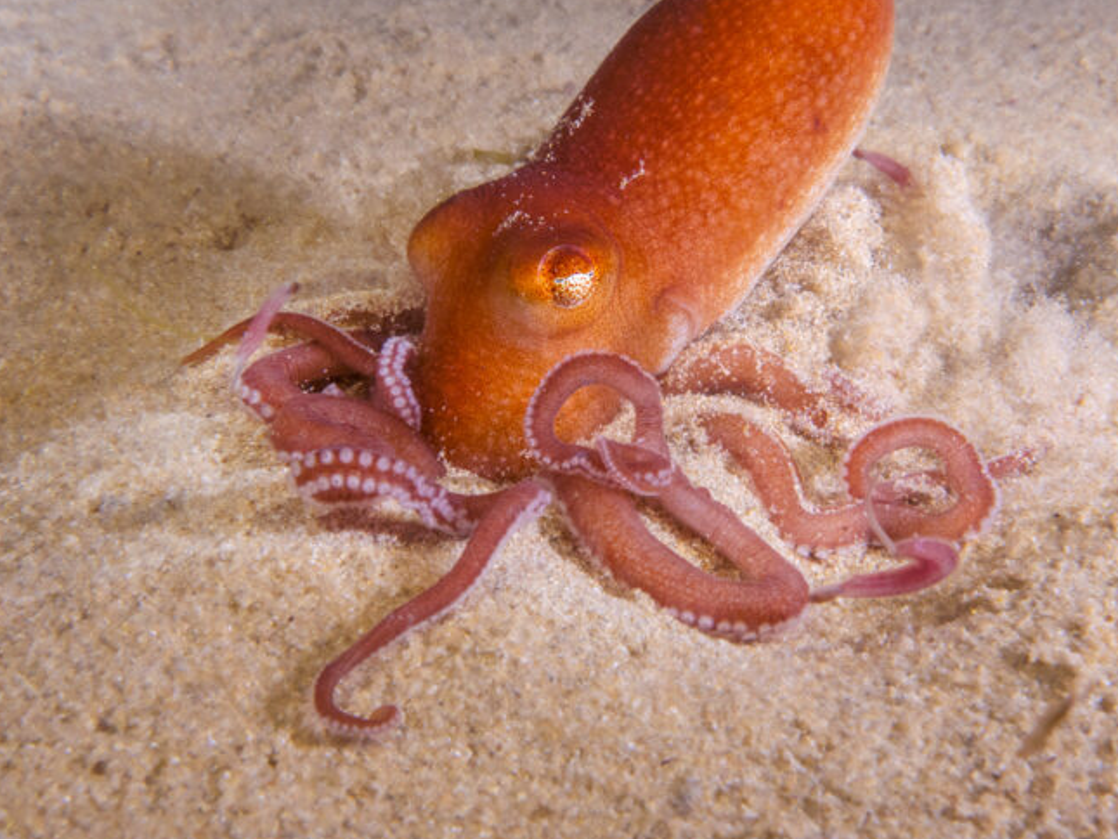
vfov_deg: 29.1
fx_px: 1615
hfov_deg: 38.2
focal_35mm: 50
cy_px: 352
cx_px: 589
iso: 640
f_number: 22
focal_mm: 21
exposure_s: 1/250
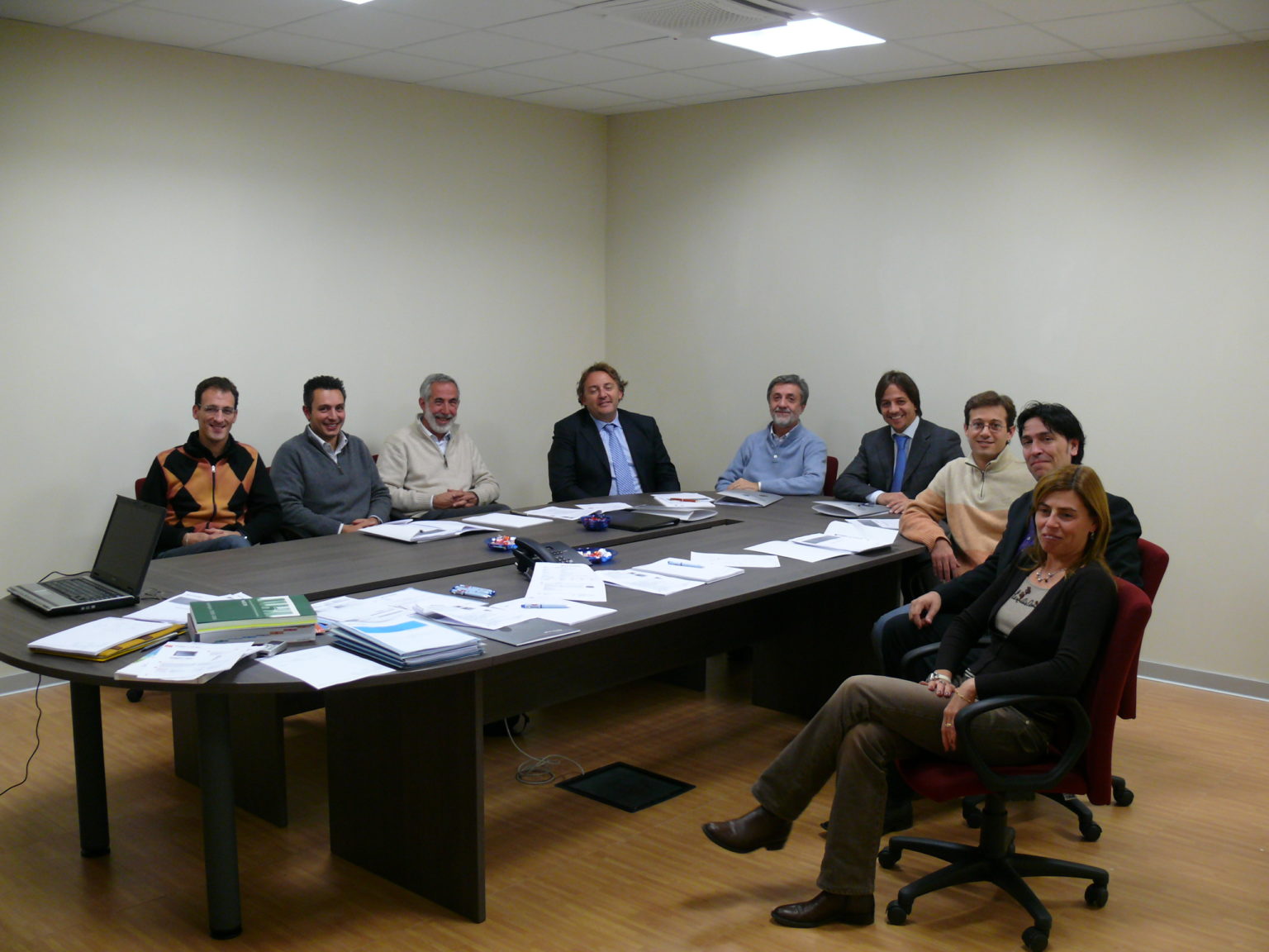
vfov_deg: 40.7
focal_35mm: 35
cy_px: 476
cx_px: 634
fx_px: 1283
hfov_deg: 52.6
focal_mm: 7.4
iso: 160
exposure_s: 1/30
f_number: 2.8
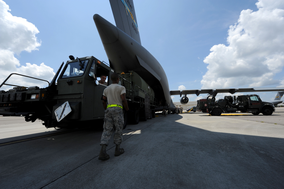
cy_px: 94
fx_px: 110
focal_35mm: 14
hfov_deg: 104.3
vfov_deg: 81.1
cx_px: 142
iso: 250
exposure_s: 1/320
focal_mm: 14
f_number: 16
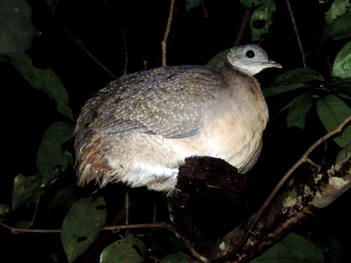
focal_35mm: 275
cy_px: 132
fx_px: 2788
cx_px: 176
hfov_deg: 7.2
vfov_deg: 5.4
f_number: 4.7
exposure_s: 1/80
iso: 250
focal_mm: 49
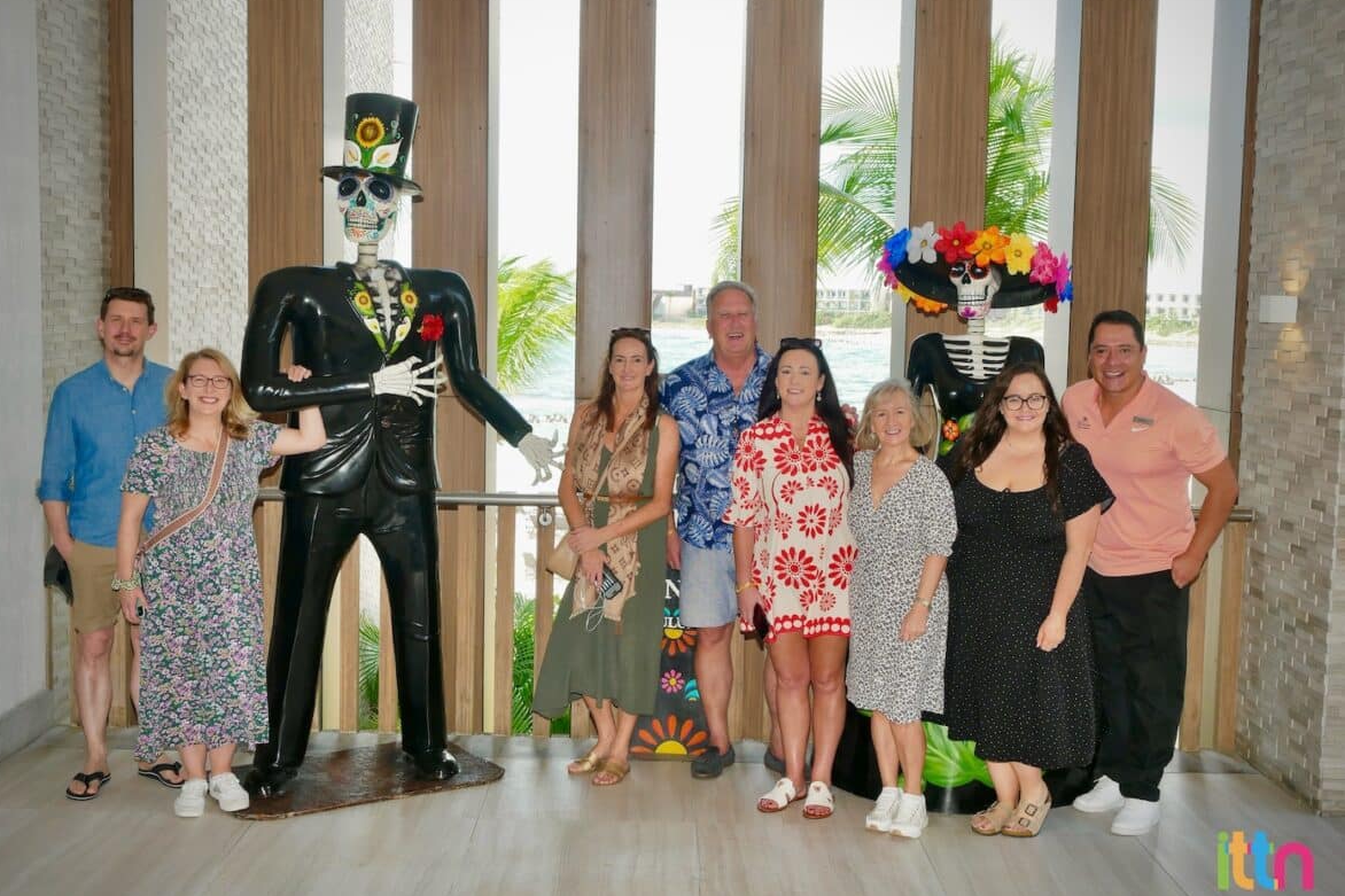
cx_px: 669
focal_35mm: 44
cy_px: 445
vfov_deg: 30.5
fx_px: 1644
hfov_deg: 44.5
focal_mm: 21
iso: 200
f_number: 4.5
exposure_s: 1/160
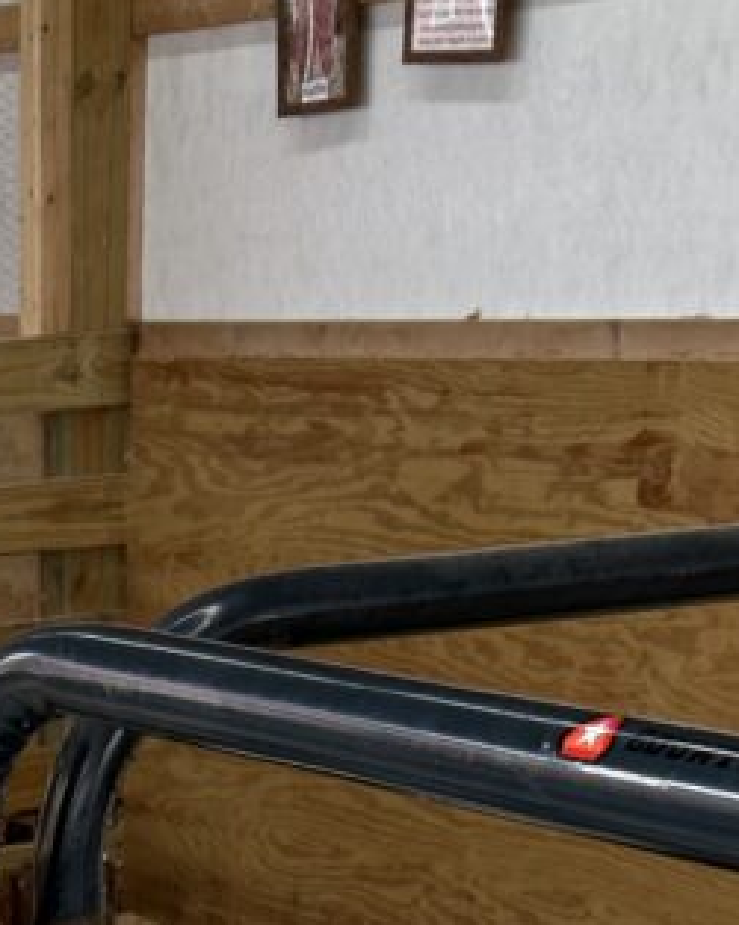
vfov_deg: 14.7
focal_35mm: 106
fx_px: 2901
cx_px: -245
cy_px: 1878
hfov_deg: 13.9
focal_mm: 5.7
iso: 32
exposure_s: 1/121
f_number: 1.5
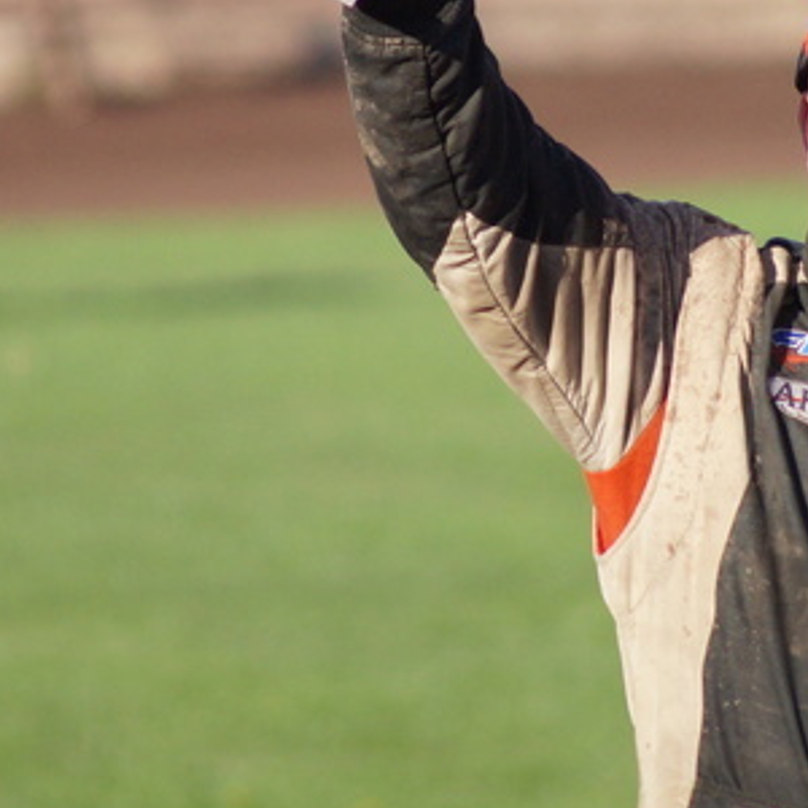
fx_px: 30105
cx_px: 614
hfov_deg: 1.5
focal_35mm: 1140
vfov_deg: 1.5
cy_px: 20
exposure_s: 1/2000
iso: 800
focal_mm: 280
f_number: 5.6
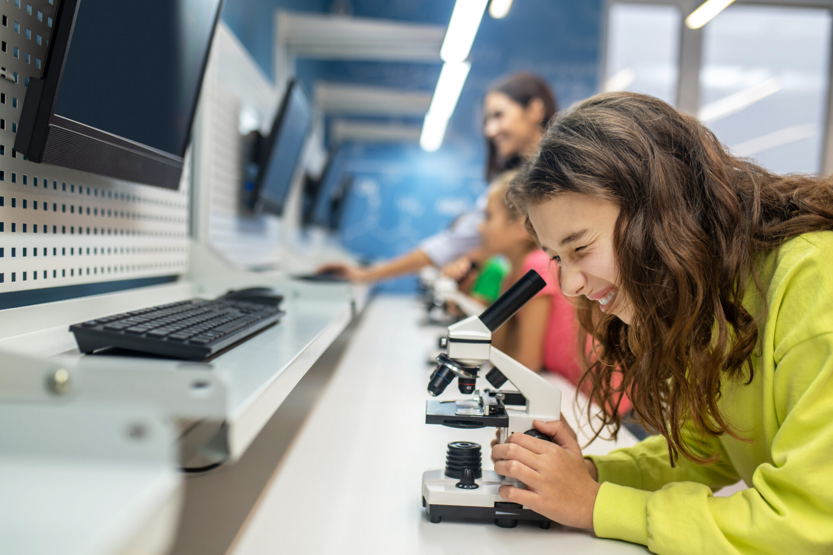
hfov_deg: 54.5
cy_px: 278
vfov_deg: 37.8
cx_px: 416
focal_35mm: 35
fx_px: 809
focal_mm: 35
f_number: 2.2
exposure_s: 1/160
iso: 100
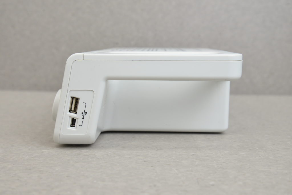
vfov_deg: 26.0
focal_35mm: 52
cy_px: 98
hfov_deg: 38.2
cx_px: 146
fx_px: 422
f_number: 7.1
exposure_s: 1/125
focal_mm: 52
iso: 1600
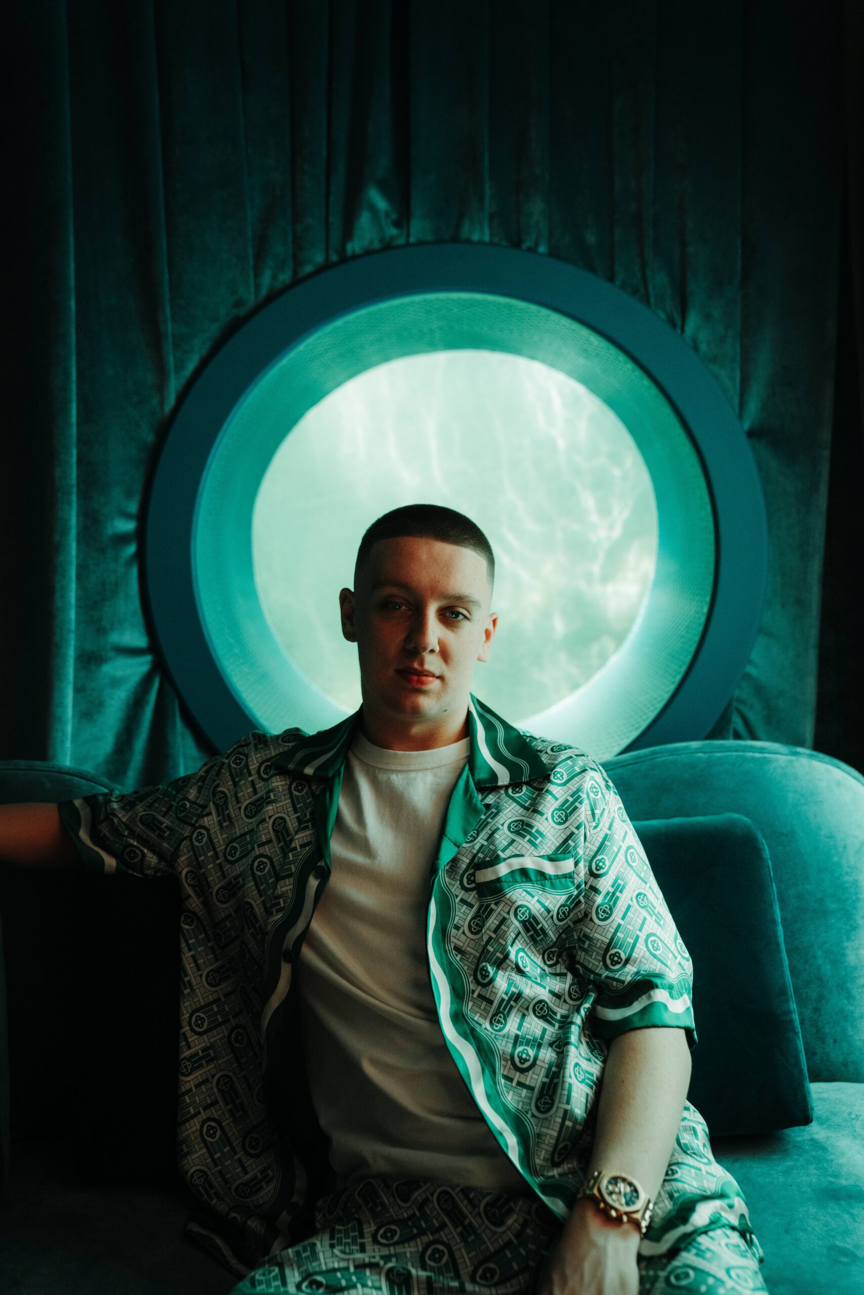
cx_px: 432
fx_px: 1260
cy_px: 648
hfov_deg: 37.9
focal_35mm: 35
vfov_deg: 54.4
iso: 2500
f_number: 2.8
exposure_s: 1/100
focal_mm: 35
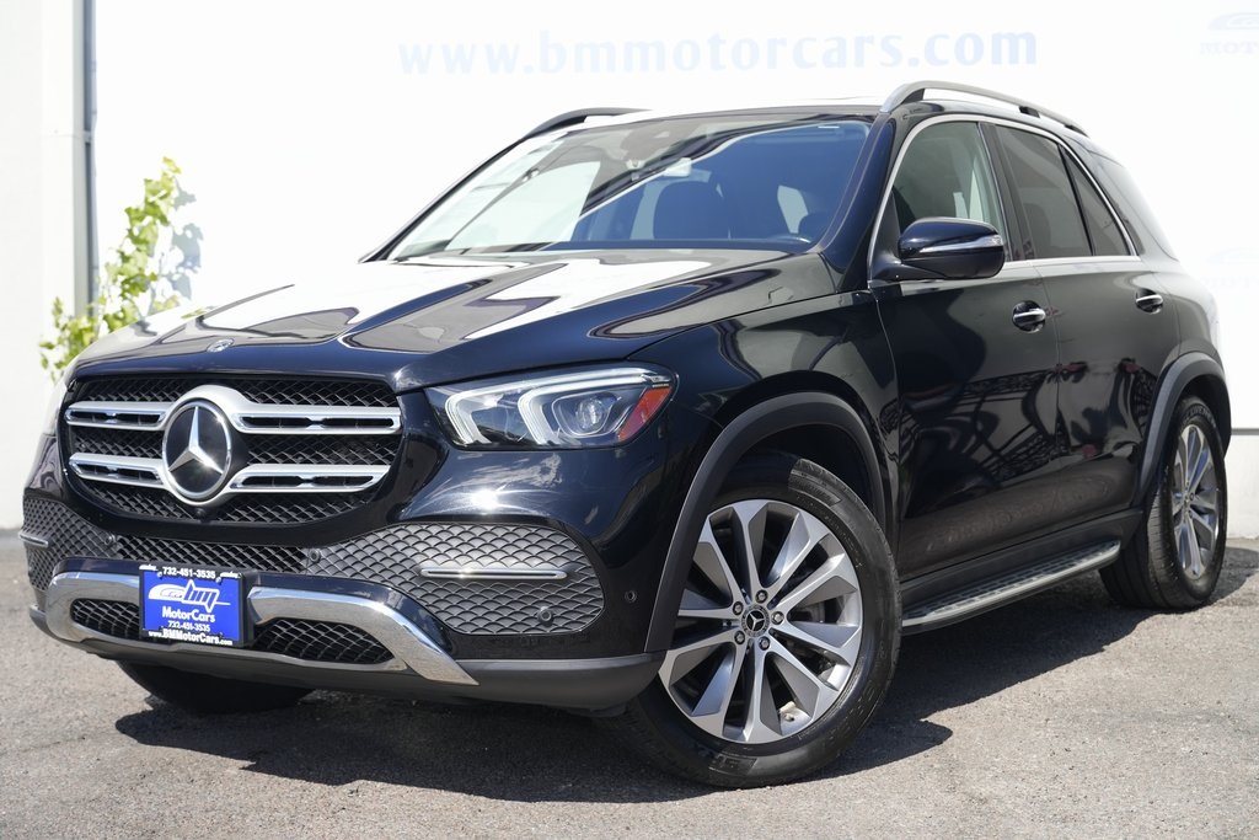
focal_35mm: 54
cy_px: 420
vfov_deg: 25.1
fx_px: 1889
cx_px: 630
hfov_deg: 36.9
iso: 500
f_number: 4.5
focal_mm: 54
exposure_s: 1/60
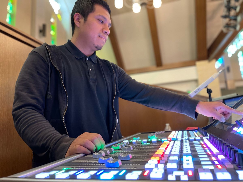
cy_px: 91
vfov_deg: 53.1
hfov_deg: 67.3
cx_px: 122
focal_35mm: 26
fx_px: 183
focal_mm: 4.2
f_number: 1.6
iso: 500
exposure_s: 1/60
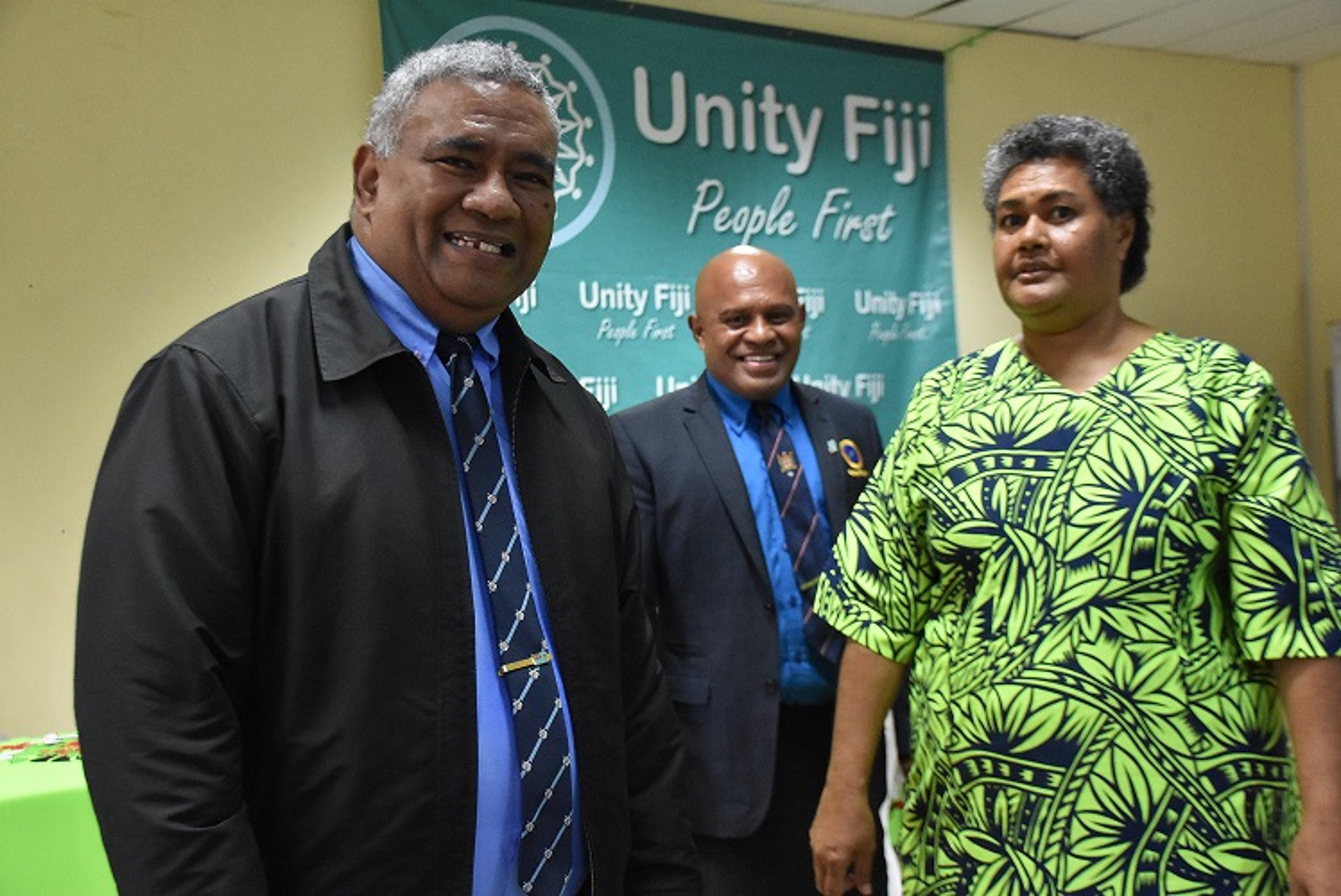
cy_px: 448
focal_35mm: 39
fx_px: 1454
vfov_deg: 34.3
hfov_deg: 49.5
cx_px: 670
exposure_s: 1/200
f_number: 4
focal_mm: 26
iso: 4500
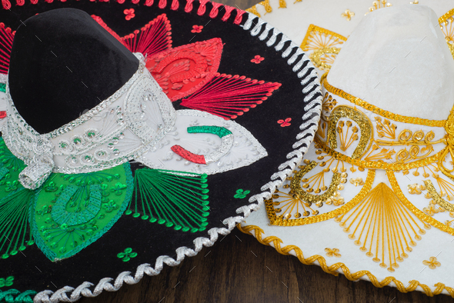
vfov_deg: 27.0
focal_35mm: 50
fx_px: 631
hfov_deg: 39.6
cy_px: 152
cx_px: 227
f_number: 6.3
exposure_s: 1/200
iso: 320
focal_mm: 50
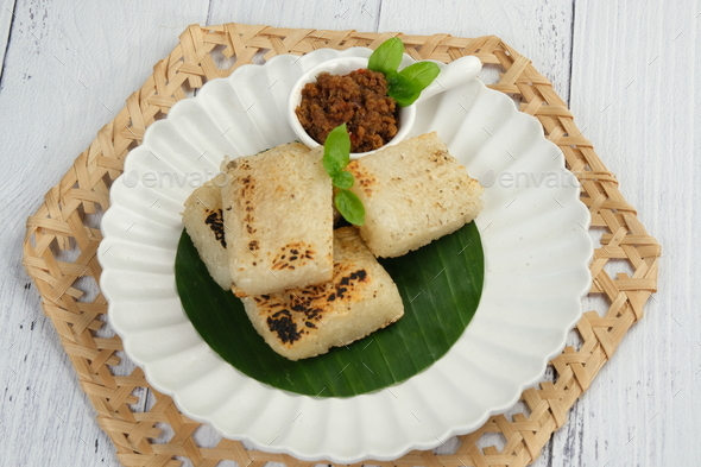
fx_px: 2511
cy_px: 234
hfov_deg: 15.9
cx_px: 350
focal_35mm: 129
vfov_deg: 10.6
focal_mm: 86
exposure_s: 1/125
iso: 160
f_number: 11
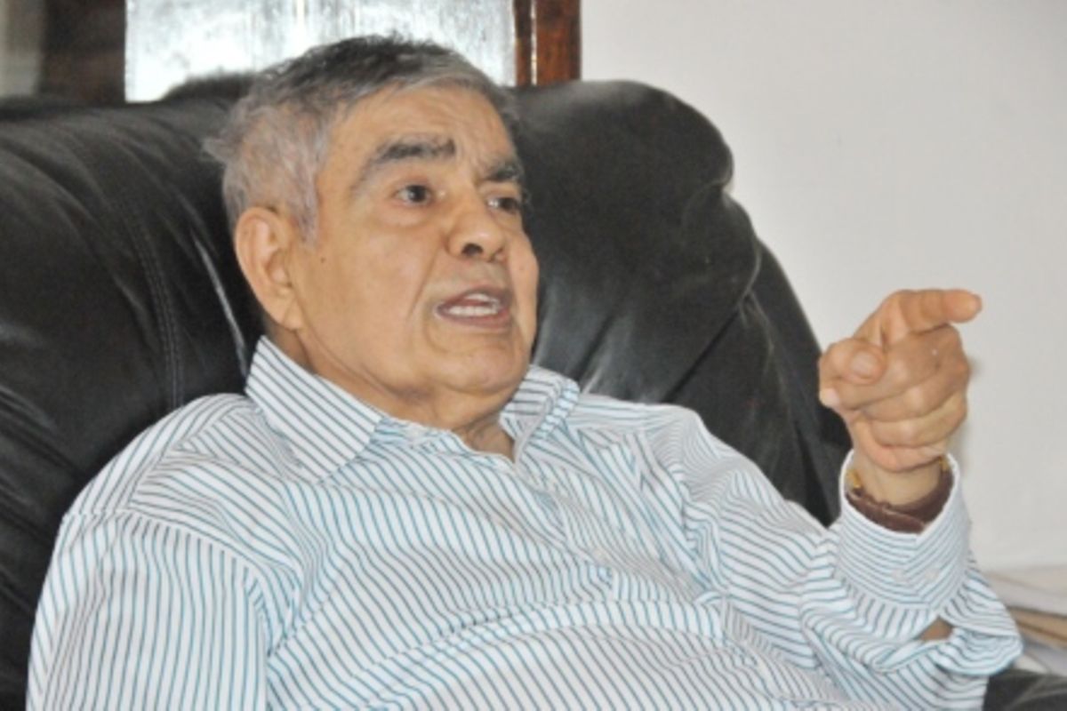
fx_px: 3556
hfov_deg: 17.1
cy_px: 356
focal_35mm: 120
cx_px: 534
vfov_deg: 11.4
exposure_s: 1/250
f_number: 5.3
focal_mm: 80
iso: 3200
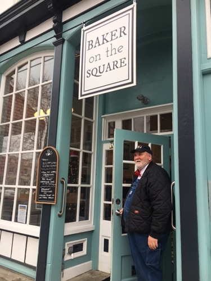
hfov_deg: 48.2
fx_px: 236
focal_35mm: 29
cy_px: 140
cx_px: 106
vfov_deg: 61.7
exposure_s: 1/120
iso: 25
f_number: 2.2
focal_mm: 4.15
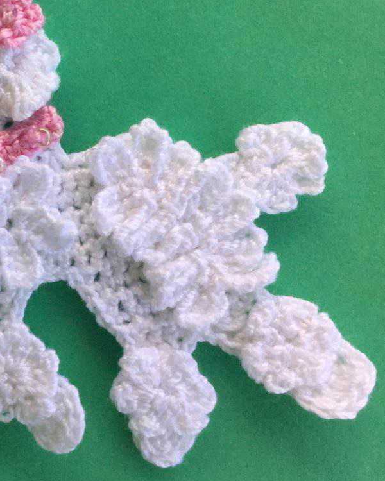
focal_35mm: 62
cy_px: 160
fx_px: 883
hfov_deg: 23.9
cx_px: 40
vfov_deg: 30.3
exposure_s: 1/100
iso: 50
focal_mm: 3.3
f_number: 2.4
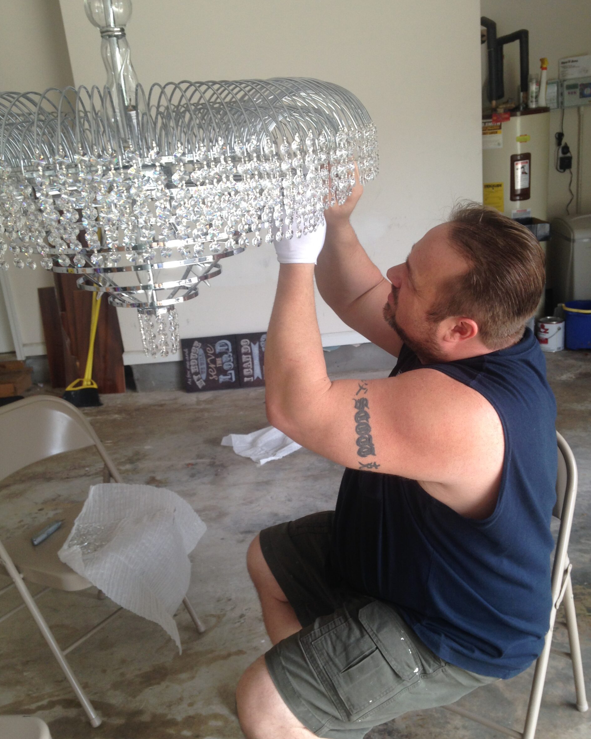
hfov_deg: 42.2
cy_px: 381
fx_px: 765
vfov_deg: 51.5
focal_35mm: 35
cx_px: 295
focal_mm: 4.12
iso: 50
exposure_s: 1/40
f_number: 2.4
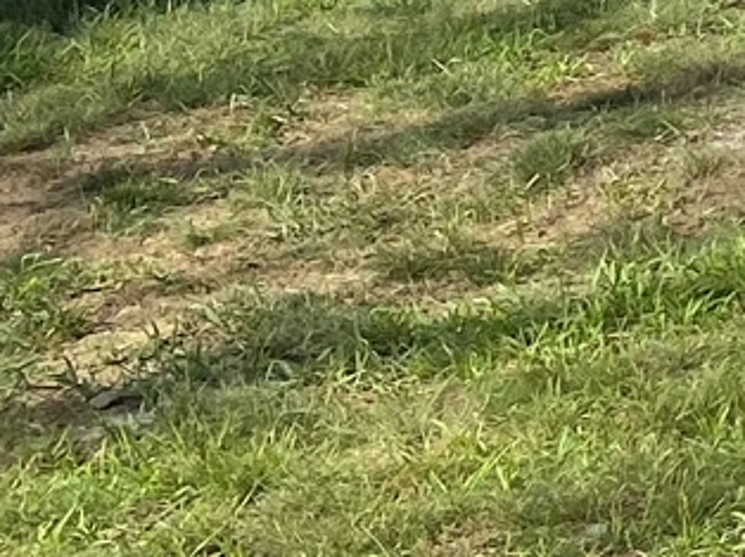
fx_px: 3591
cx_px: 2180
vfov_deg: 8.3
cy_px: -666
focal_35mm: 167
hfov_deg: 9.5
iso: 32
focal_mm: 4.25
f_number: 1.8
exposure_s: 1/4808
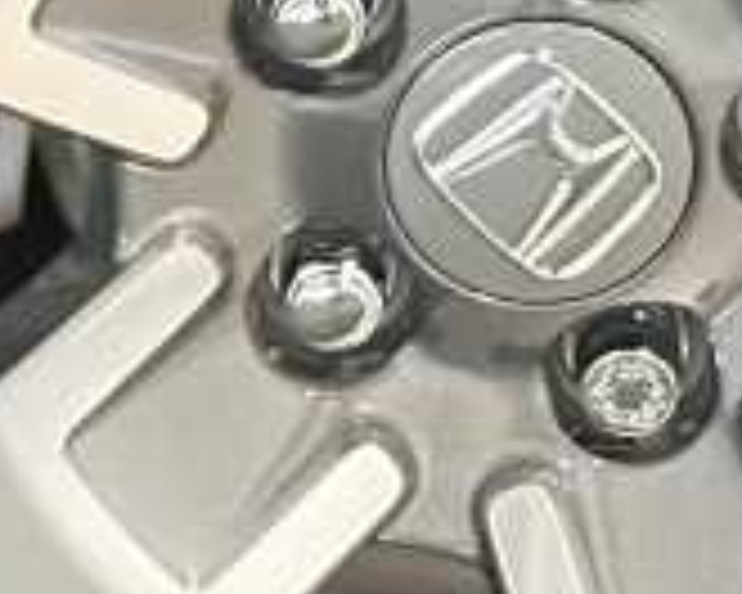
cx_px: 378
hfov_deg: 6.6
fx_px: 6390
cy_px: 130
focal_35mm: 291
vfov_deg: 5.3
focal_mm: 6.86
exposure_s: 1/30
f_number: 1.78
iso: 500
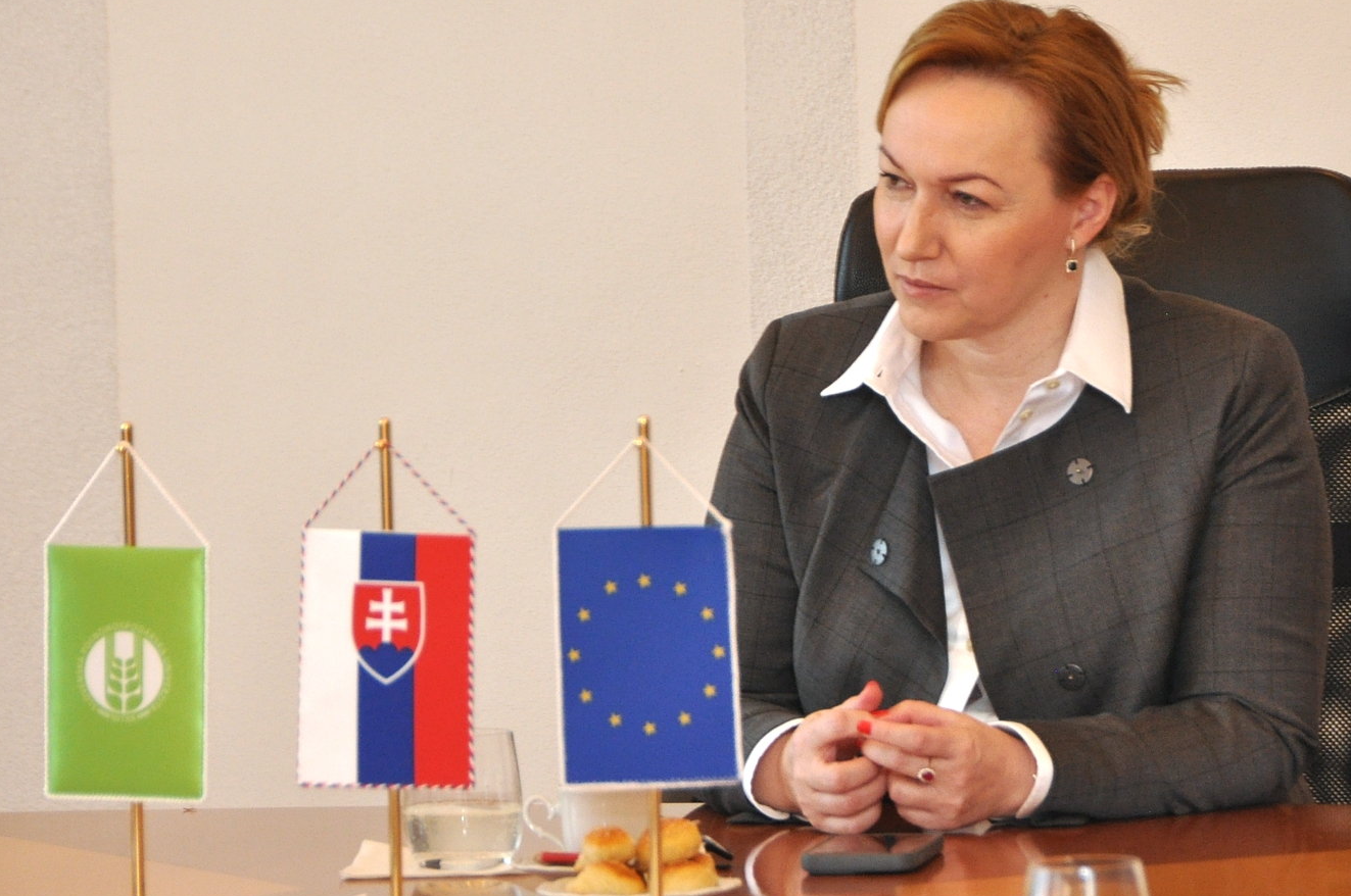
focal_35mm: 254
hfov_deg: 8.1
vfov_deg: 5.4
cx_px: 886
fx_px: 9518
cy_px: 371
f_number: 5.3
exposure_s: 1/60
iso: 800
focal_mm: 112
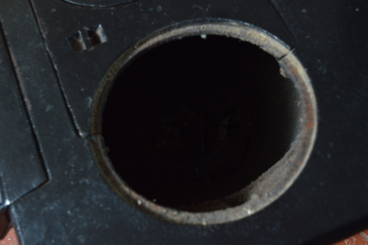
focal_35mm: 46
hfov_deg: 42.4
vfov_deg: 28.9
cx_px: 184
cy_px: 122
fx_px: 475
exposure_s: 1/125
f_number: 6.3
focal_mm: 31
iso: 400
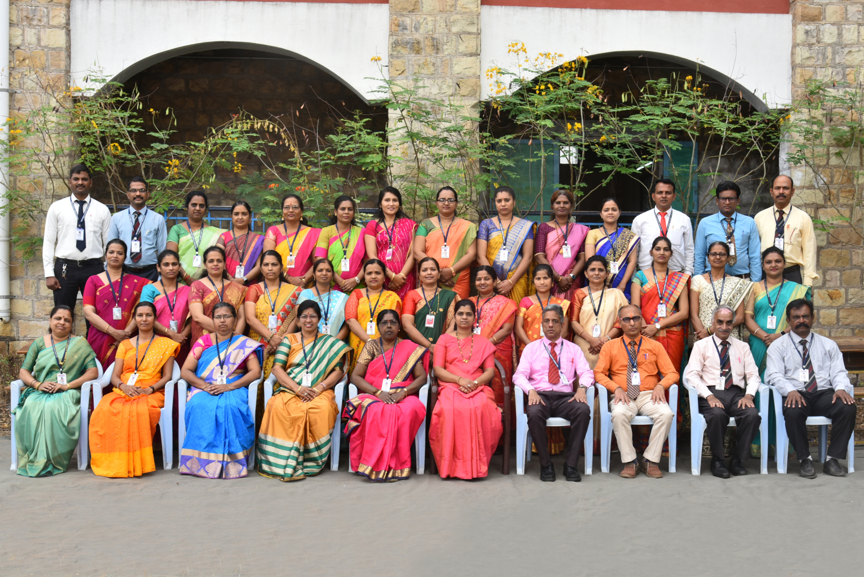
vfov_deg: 35.1
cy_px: 288
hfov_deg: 50.7
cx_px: 432
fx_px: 912
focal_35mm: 38
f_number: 8
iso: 200
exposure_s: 1/125
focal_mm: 38
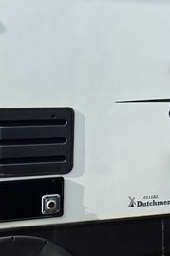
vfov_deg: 21.9
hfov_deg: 14.9
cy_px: 28
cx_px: 142
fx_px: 645
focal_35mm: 91
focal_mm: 6.25
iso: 80
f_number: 1.7
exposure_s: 1/4650
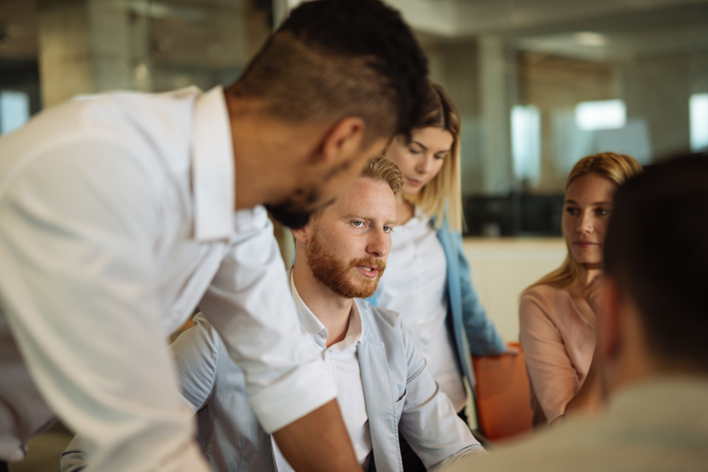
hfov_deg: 39.6
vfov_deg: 27.0
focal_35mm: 50
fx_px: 984
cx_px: 354
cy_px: 236
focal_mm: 50
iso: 200
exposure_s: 1/320
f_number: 1.6
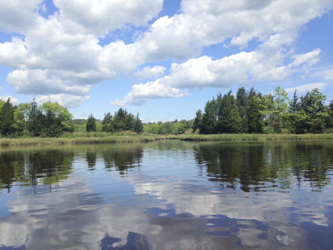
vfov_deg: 43.0
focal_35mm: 33
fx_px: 318
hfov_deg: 55.3
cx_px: 166
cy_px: 125
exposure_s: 1/2262
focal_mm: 4.12
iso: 50
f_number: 2.4
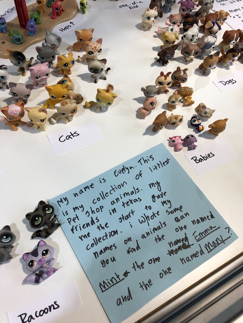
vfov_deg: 63.4
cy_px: 162
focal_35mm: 28
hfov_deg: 49.7
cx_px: 122
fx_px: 262
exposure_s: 1/30
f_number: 1.8
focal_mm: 3.99
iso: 32
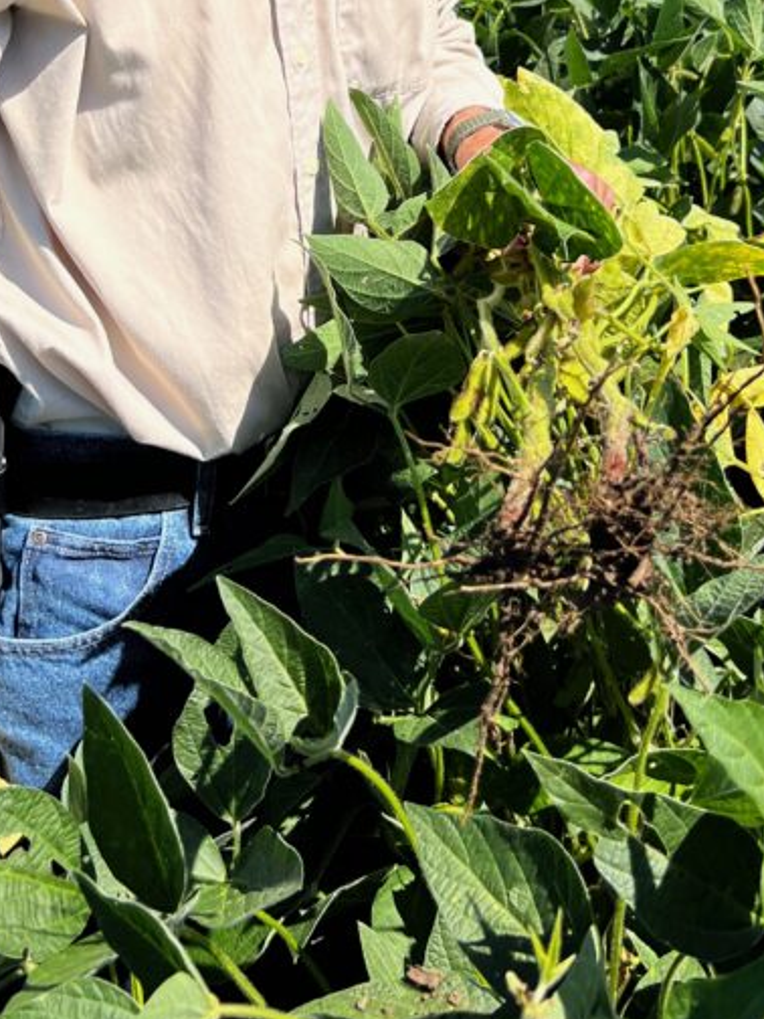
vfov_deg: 32.3
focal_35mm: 55
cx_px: 362
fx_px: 1619
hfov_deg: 26.6
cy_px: 7
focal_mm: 5.7
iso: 50
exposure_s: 1/2994
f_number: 1.5
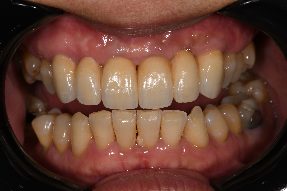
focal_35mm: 126
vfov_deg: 10.9
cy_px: 96
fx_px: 1004
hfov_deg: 16.3
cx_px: 144
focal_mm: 105
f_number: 32
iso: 200
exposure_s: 1/160
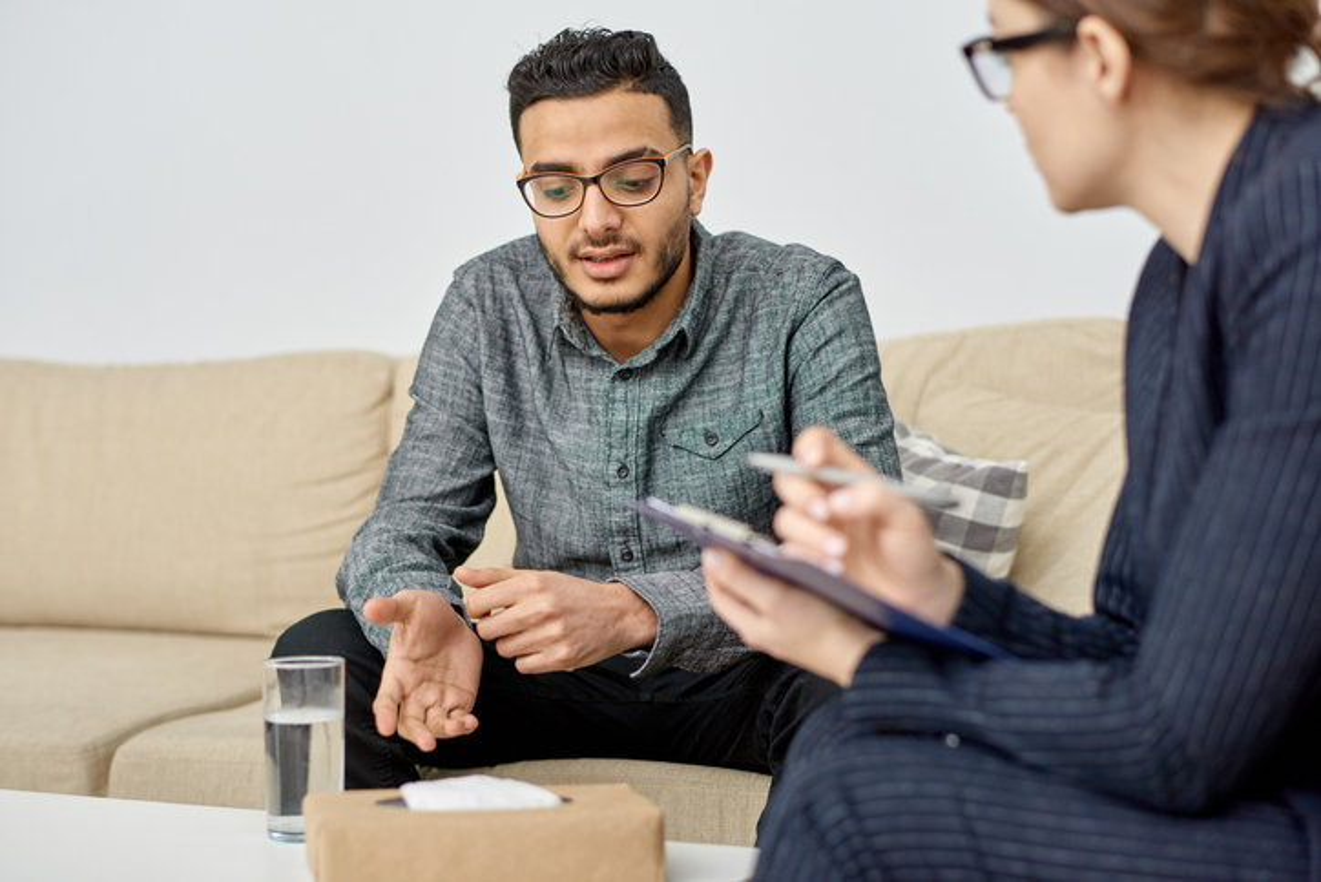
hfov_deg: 34.5
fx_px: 2129
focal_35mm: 58
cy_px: 441
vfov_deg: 23.4
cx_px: 660
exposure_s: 1/160
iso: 500
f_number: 2.5
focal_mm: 58
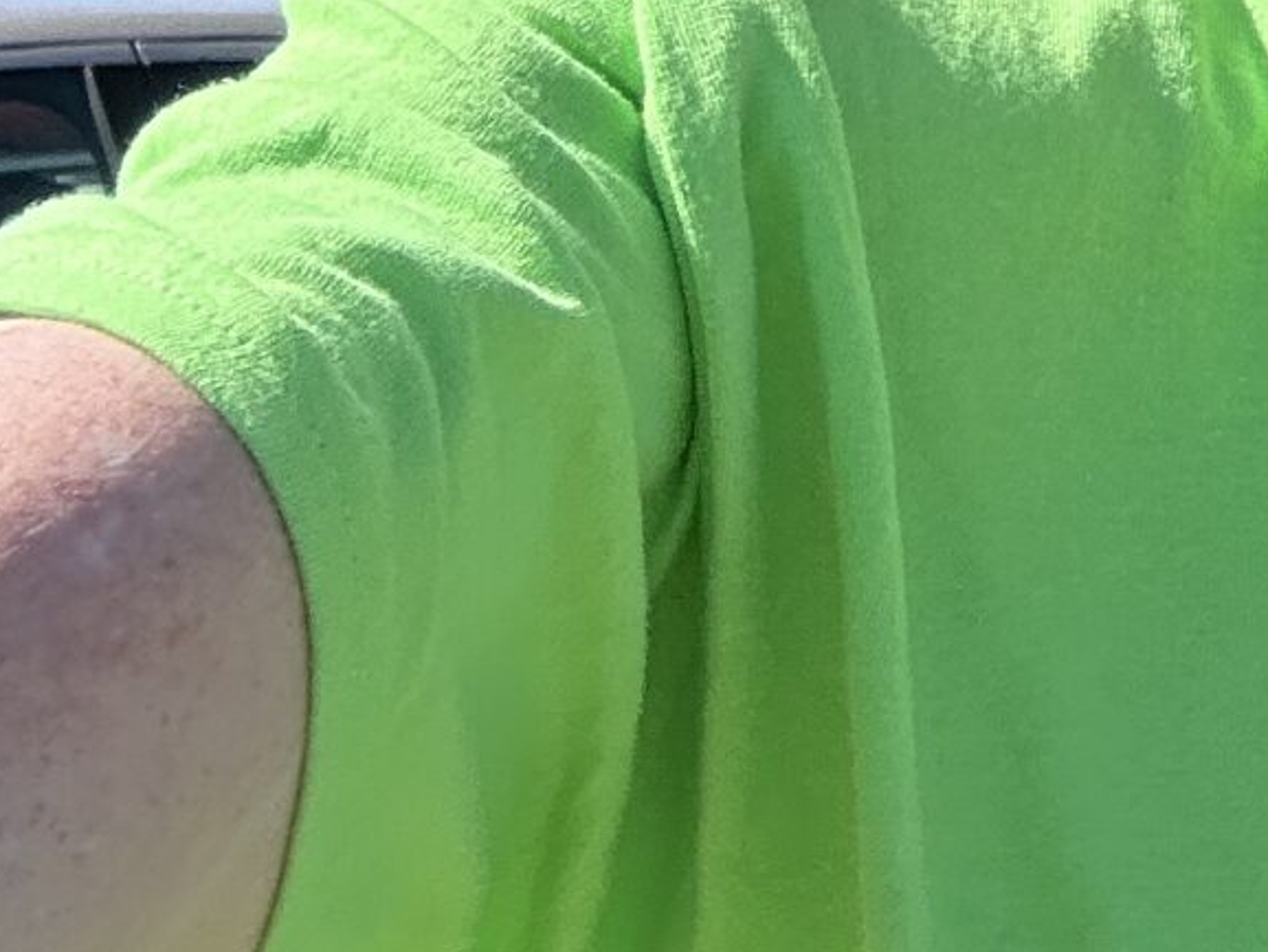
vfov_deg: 13.5
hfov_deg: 15.8
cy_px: -552
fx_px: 3737
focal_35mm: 102
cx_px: 2413
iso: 25
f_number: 1.9
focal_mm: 2.69
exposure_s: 1/1101
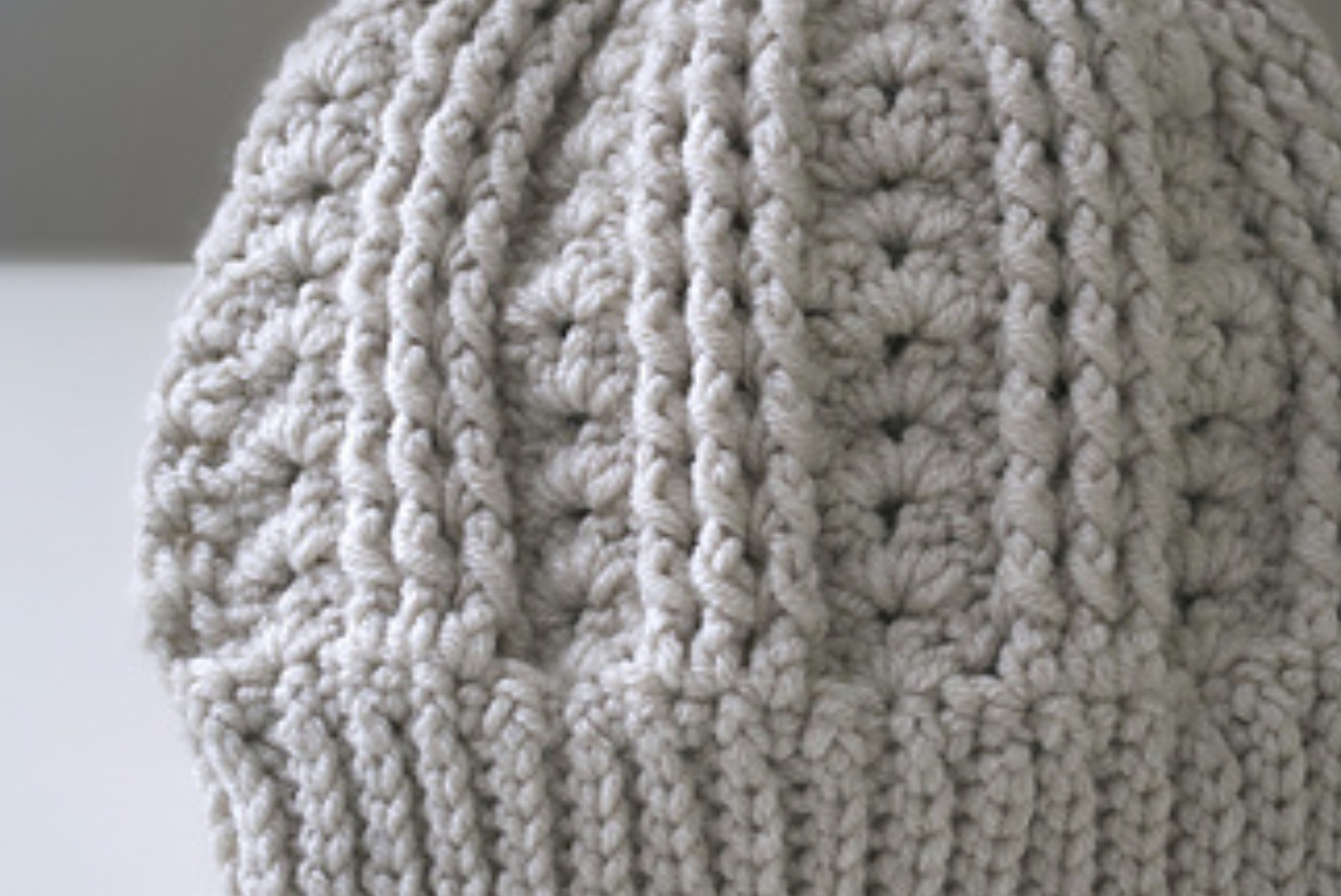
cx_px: 800
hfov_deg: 19.5
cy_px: 377
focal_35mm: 105
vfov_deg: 13.1
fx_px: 3904
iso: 640
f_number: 5.3
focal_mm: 45
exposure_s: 1/15
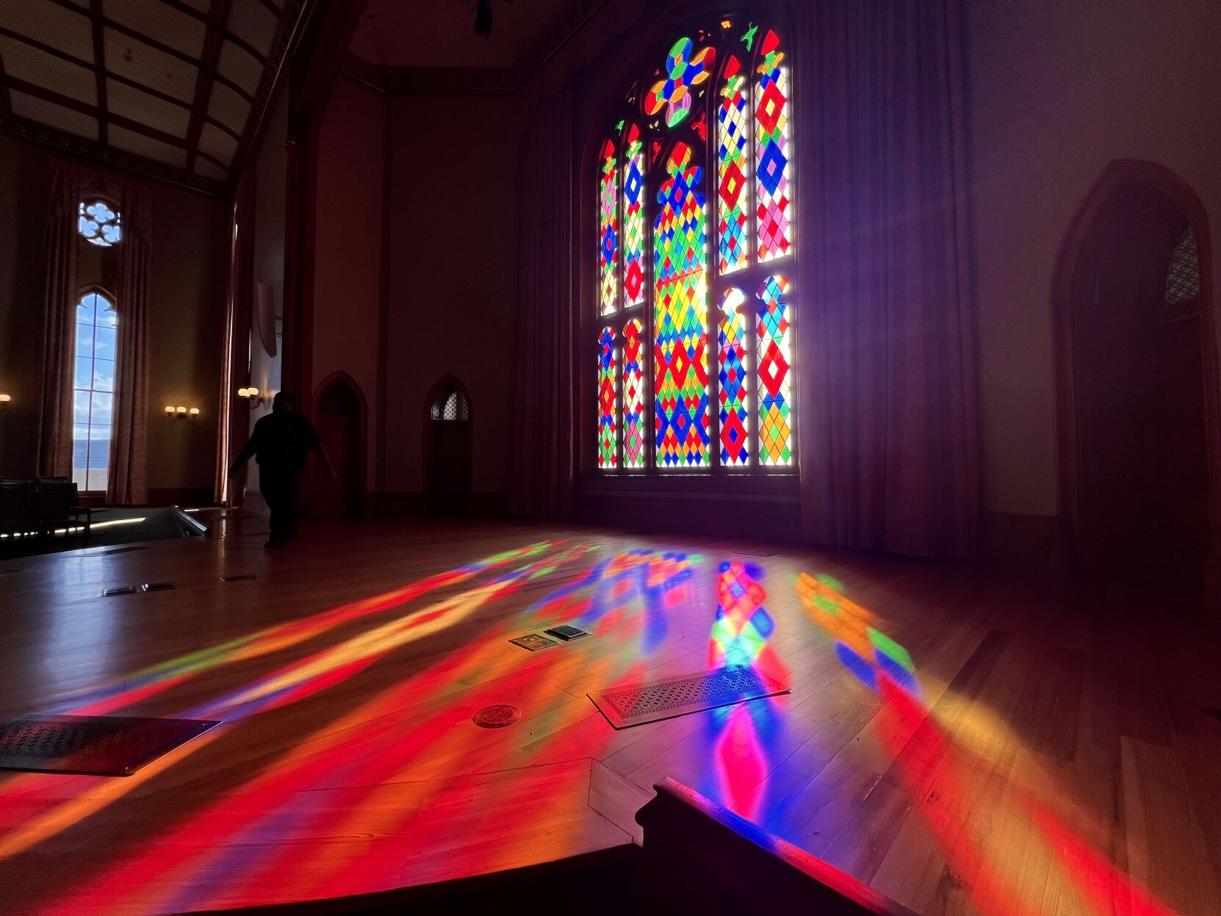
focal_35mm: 13
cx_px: 610
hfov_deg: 106.2
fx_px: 459
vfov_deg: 89.9
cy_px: 458
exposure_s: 1/342
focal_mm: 1.57
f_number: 1.8
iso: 32
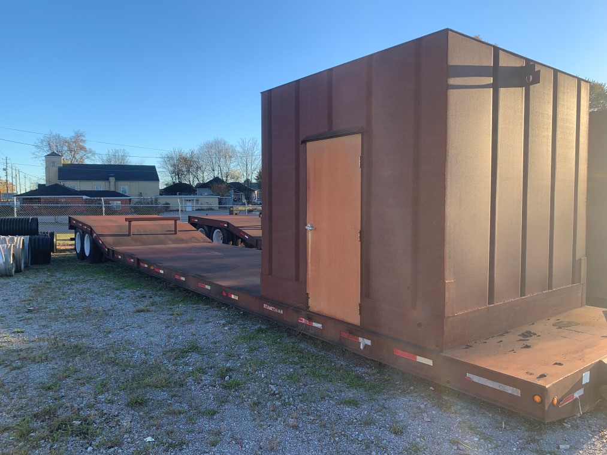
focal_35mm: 26
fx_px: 456
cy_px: 228
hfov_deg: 67.3
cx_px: 304
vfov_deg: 53.1
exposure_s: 1/549
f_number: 1.8
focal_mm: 4.25
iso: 25
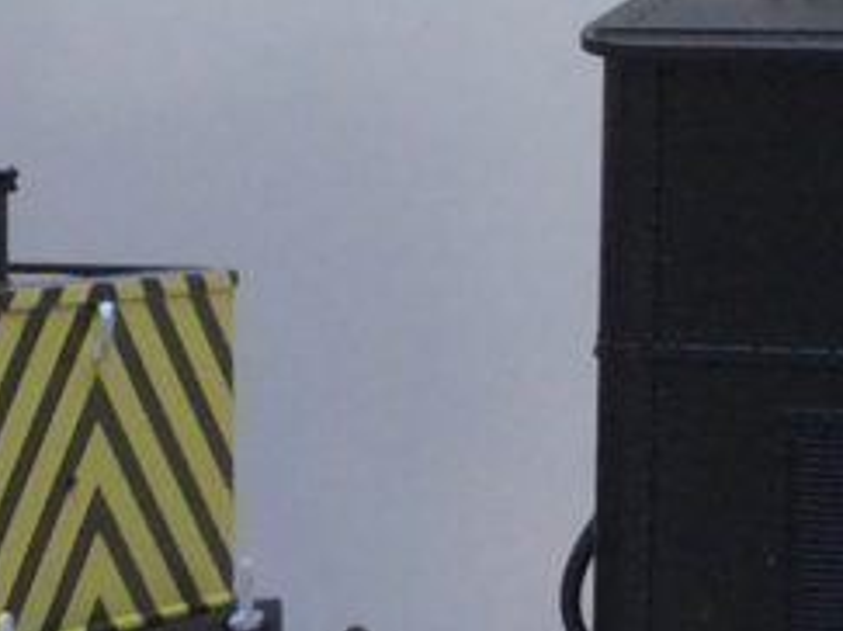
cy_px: 484
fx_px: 4917
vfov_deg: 7.3
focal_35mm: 202
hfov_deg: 9.8
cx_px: 735
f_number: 2.4
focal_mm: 3.3
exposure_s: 1/100
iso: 64
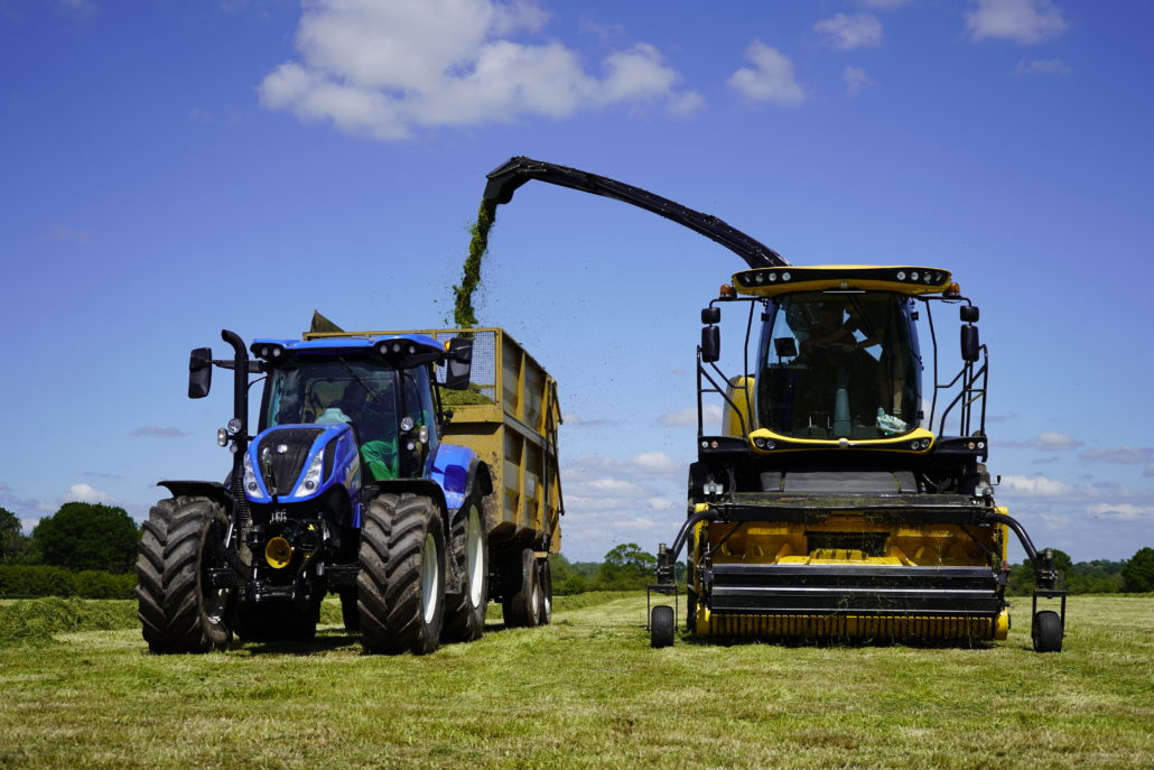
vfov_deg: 25.1
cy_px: 385
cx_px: 577
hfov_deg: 36.9
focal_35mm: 54
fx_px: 1731
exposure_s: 1/1000
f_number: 5.6
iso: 100
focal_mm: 54
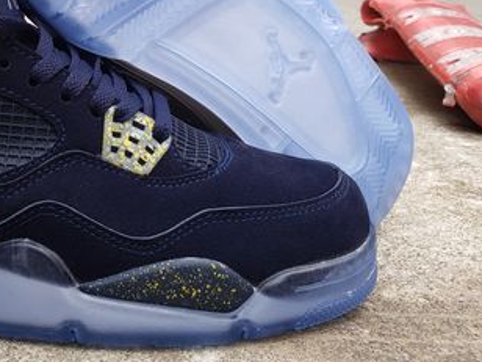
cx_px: 55
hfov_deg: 33.8
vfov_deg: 26.4
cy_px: 61
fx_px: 752
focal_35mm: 54
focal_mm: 4.3
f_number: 2.4
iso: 80
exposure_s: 1/100
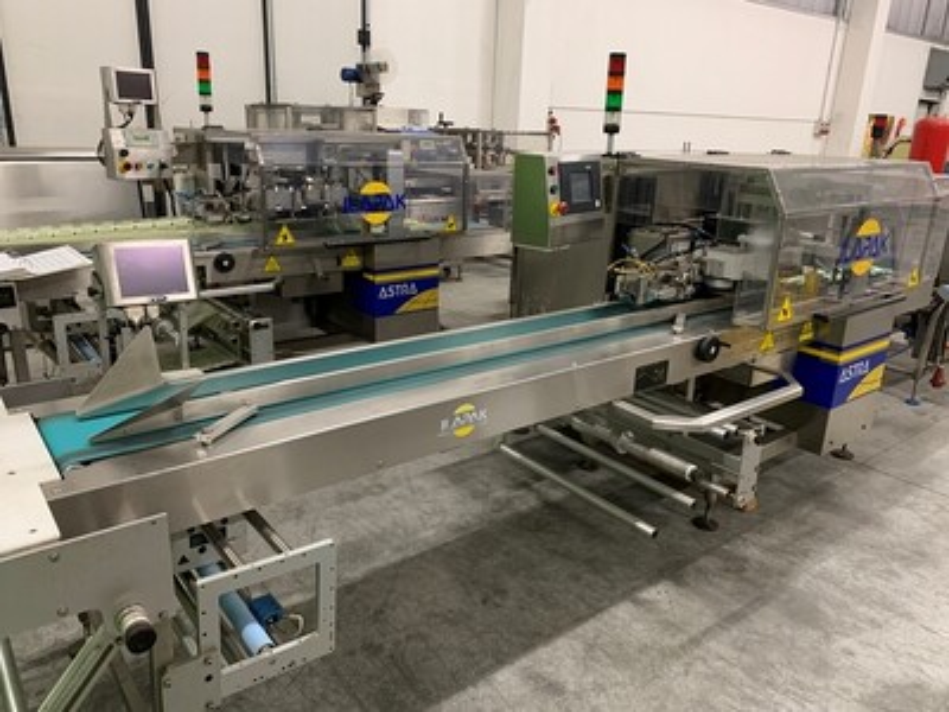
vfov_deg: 53.1
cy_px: 356
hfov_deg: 67.3
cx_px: 474
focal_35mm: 26
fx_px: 713
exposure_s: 1/50
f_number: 1.8
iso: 320
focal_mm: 4.25
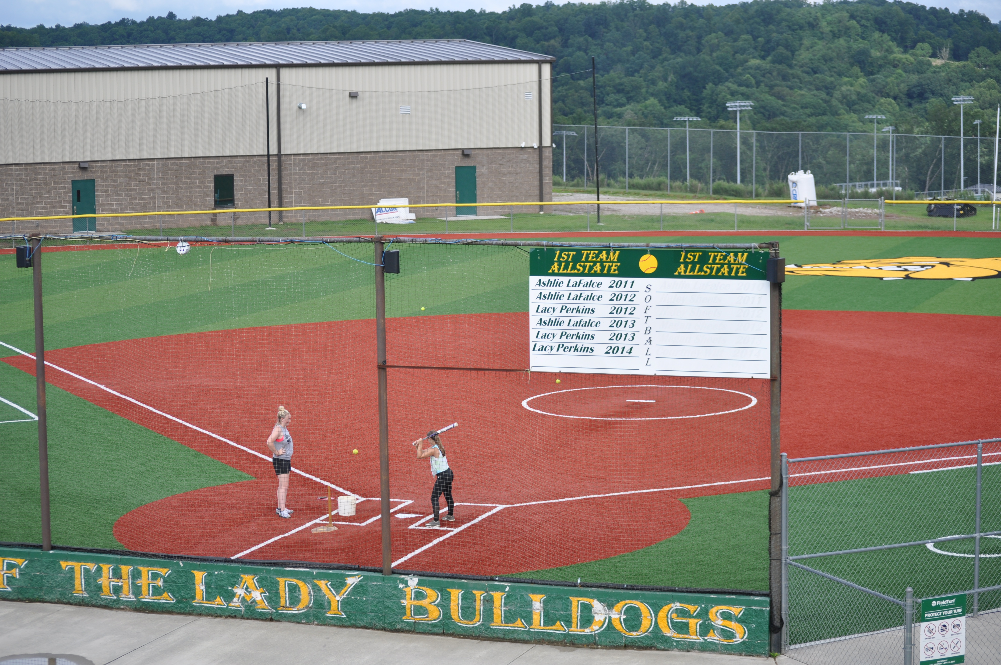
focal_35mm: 82
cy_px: 332
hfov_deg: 24.6
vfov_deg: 16.5
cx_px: 500
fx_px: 2291
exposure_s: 1/500
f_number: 4
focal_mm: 55
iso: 200
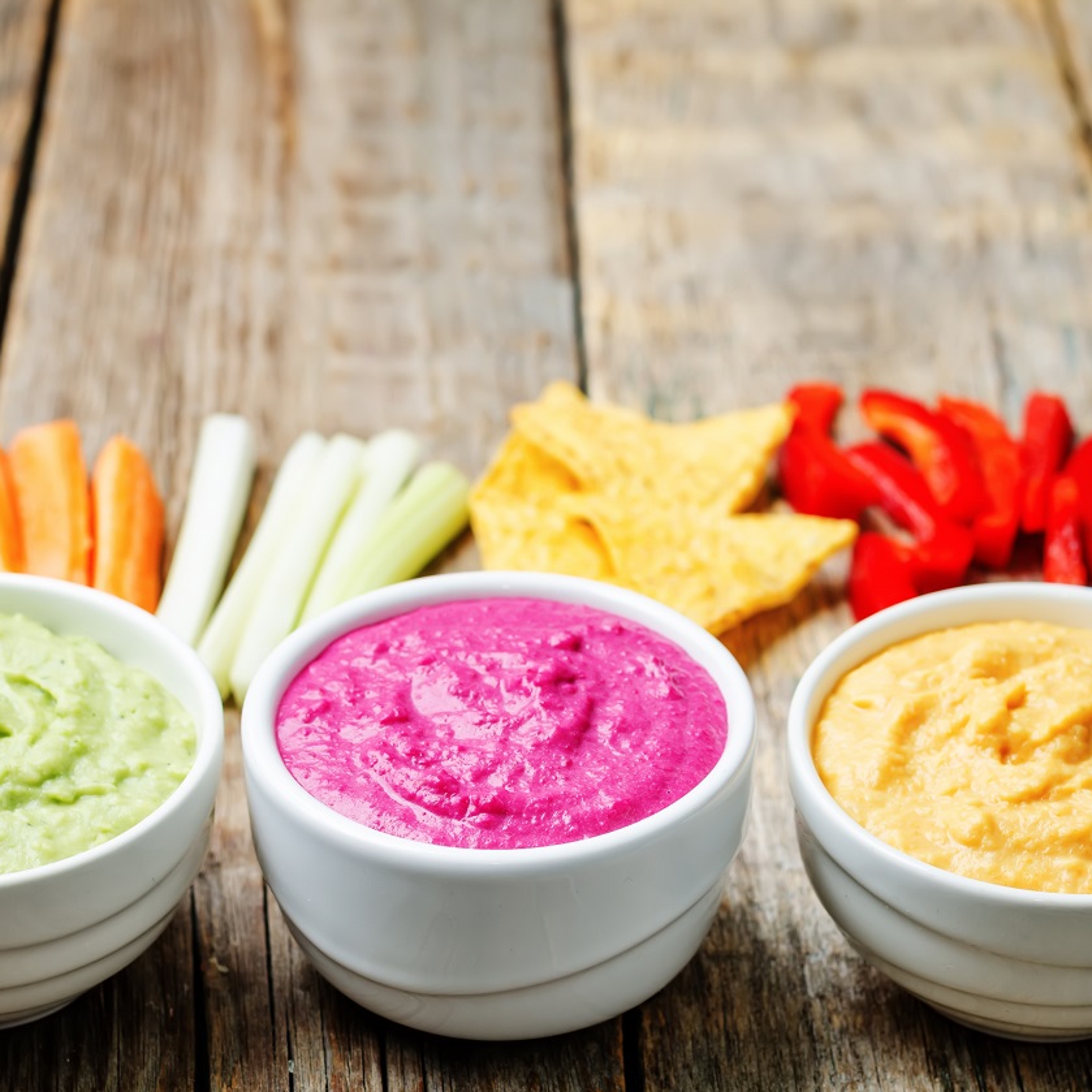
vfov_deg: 17.9
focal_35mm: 97
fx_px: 3462
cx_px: 510
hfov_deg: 17.9
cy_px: 542
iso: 100
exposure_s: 1/80
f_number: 5
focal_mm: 50
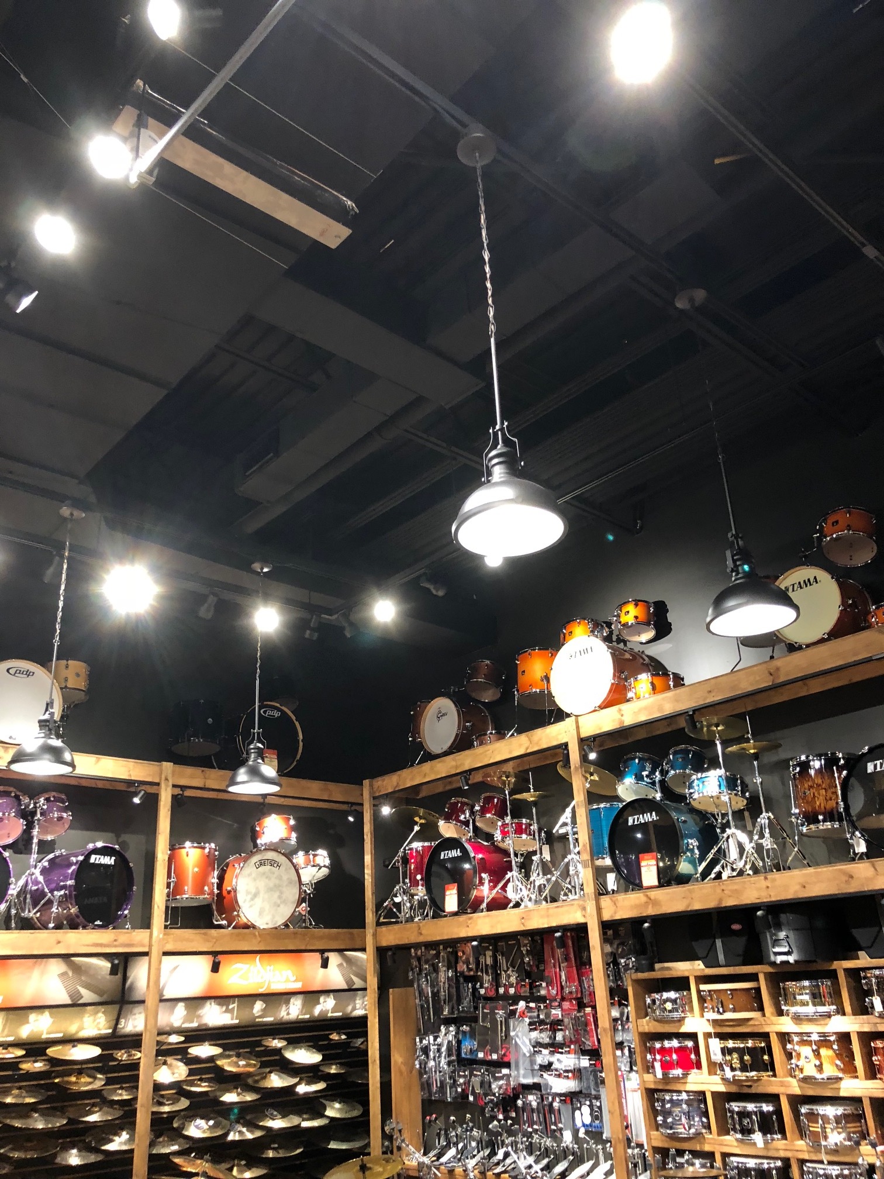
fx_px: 953
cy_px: 590
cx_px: 442
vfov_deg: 63.4
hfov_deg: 49.7
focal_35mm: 28
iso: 100
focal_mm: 4
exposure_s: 1/12
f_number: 1.8
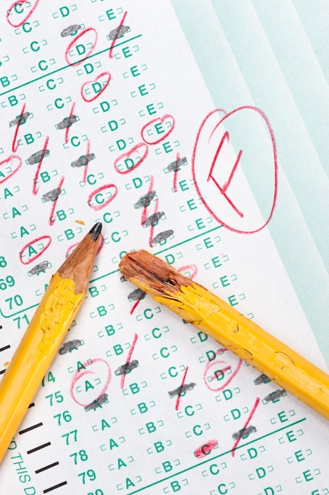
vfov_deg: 33.4
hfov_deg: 22.6
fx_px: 824
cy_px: 248
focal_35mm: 60
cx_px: 164
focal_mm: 60
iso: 200
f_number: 16
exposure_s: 1/100
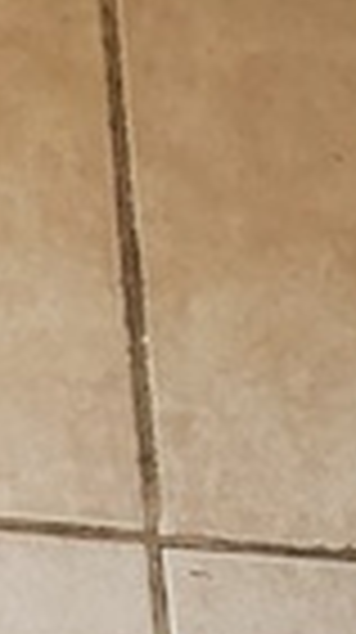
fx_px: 2710
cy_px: 1565
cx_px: -748
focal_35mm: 161
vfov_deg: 11.1
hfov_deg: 6.7
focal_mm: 4.3
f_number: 2.4
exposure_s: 1/40
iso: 640
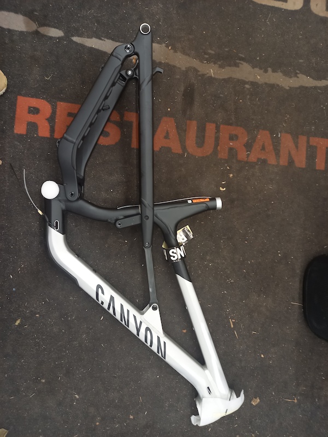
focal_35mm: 25
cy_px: 218
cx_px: 164
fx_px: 316
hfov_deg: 54.9
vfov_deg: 69.4
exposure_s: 1/33.3
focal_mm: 4.65
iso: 320
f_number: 1.8
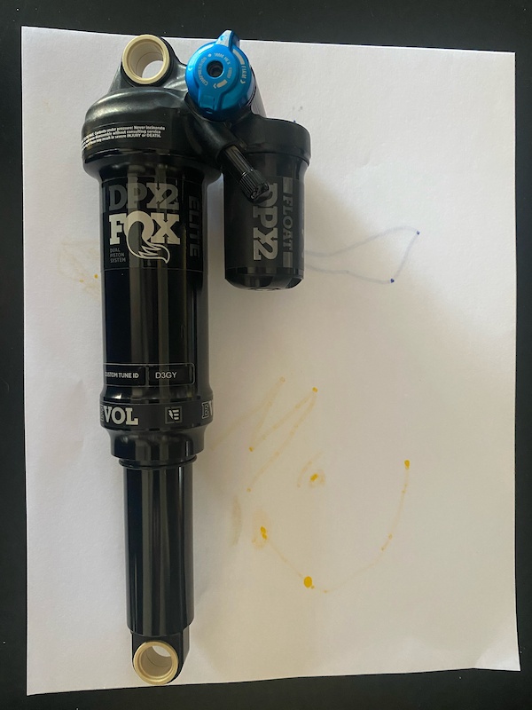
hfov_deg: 53.1
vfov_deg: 67.3
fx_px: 533
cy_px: 355
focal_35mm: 26
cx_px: 266
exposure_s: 1/60
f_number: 1.8
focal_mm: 4.25
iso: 400
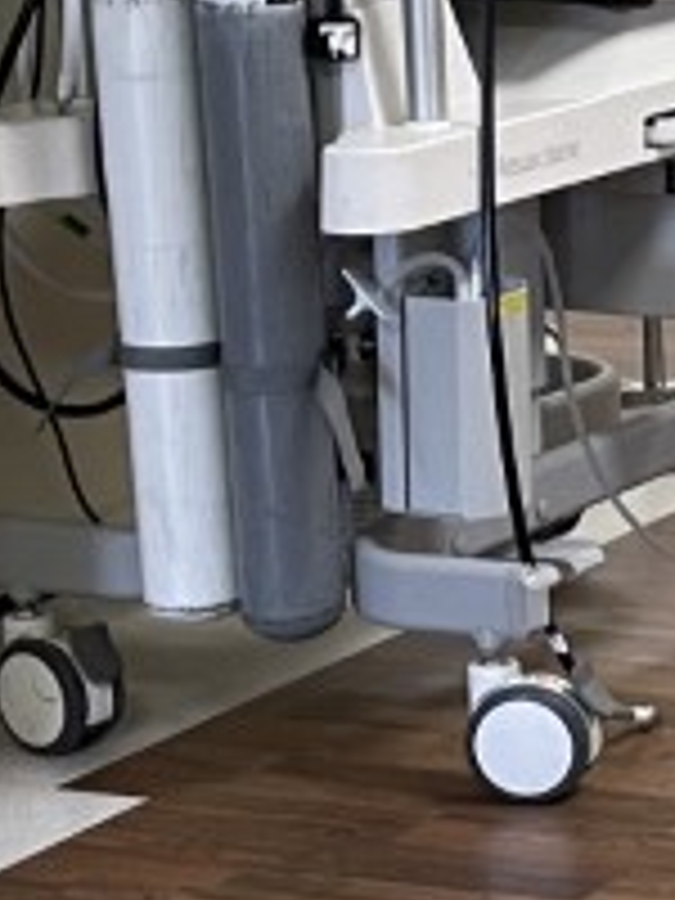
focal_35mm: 156
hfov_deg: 8.5
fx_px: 4056
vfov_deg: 12.6
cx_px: 1728
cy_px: 274
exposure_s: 1/50
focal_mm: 5.1
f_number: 1.6
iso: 100
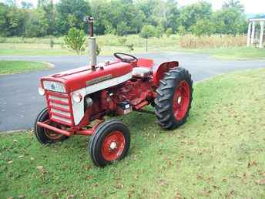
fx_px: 276
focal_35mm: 36
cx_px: 132
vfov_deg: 39.7
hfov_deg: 51.4
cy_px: 100
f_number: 2.7
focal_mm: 6
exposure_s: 1/196
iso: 80
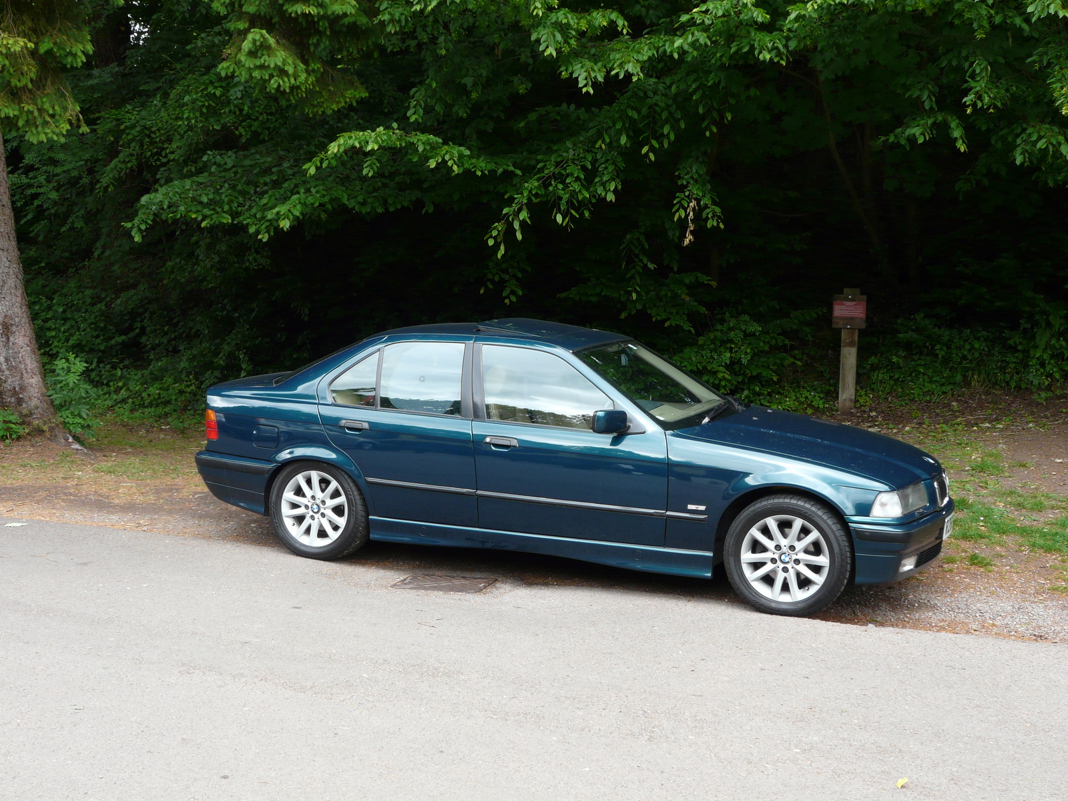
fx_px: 1296
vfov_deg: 34.3
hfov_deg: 44.8
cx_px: 534
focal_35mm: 42
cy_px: 400
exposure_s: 1/125
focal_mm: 6.8
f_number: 4
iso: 100
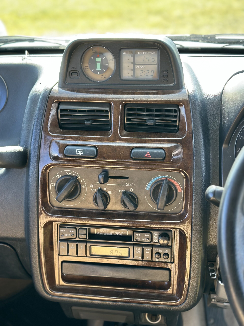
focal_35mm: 48
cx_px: 122
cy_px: 163
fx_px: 451
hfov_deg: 30.3
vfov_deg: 39.7
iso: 80
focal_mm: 6.86
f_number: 1.78
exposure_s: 1/193
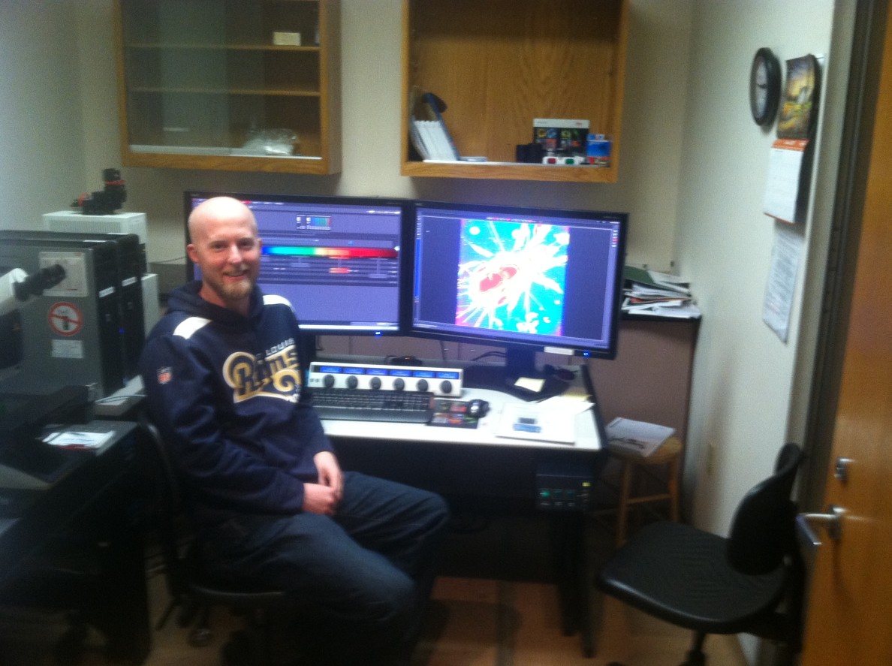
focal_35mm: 35
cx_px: 446
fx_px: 900
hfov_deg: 52.7
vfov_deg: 40.6
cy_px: 333
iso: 200
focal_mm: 3.85
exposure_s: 1/15
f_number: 2.8
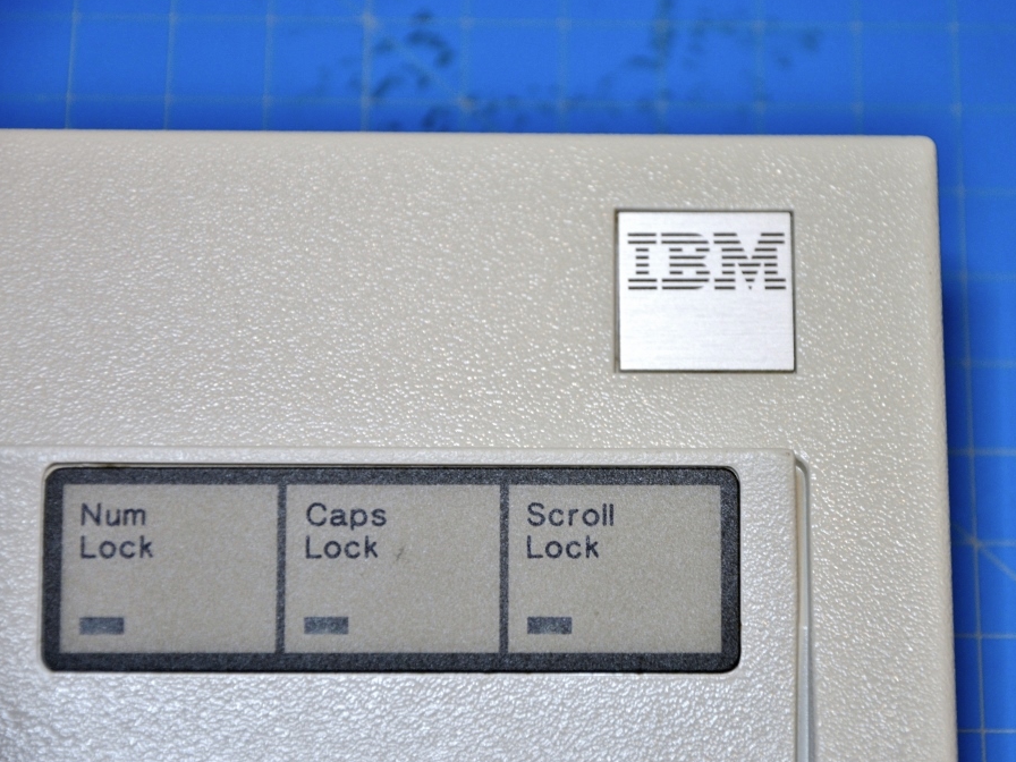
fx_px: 5064
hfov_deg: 11.5
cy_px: 382
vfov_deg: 8.6
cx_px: 578
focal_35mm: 173
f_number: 5.6
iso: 400
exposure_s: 1/100
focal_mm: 105
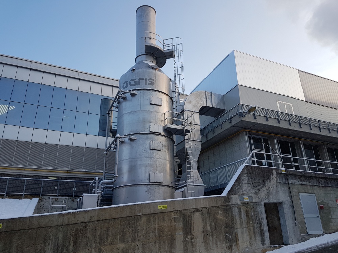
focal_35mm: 26
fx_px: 254
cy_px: 126
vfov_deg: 53.1
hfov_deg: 67.3
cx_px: 169
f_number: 1.7
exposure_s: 1/652
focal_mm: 4.2
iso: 40
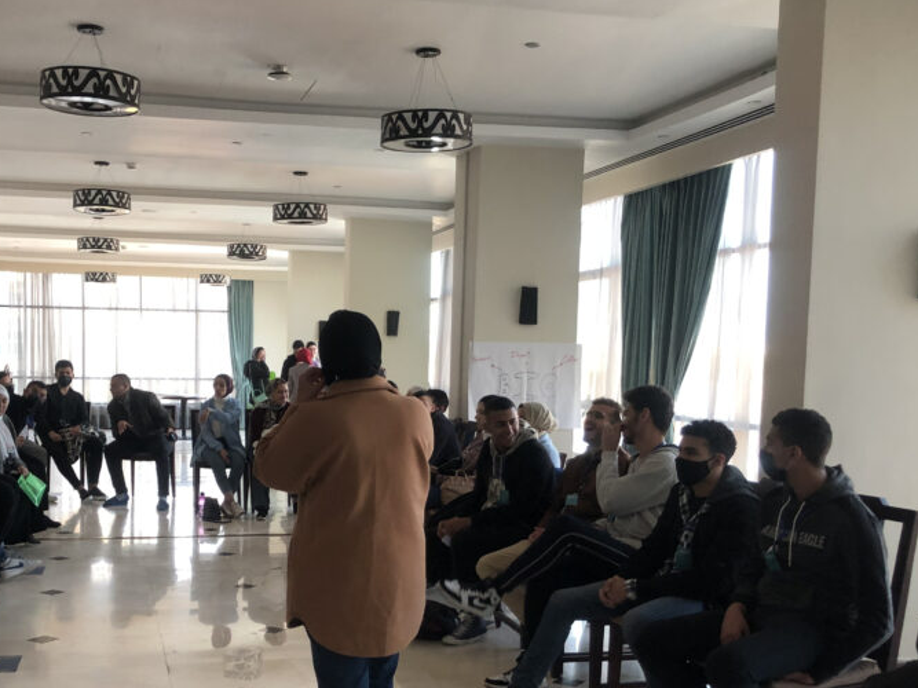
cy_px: 435
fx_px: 1140
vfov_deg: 33.4
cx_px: 343
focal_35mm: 43
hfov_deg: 43.5
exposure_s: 1/20
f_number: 1.8
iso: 40
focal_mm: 3.99
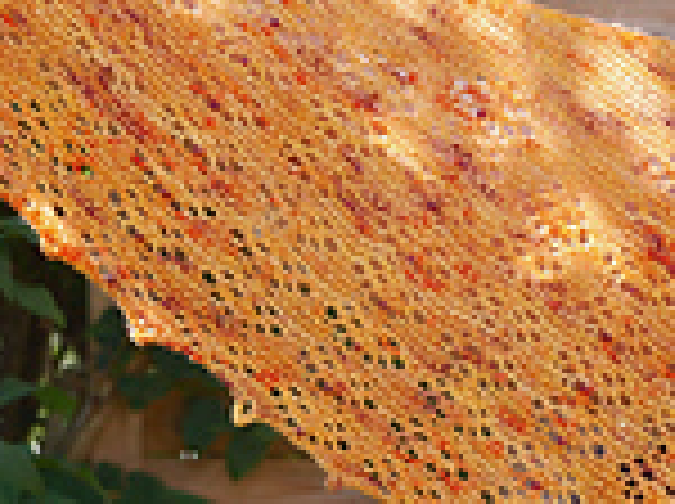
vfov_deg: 8.8
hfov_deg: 11.8
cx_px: 544
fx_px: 3251
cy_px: 587
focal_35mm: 167
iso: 200
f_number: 3.2
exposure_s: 1/400
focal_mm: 25
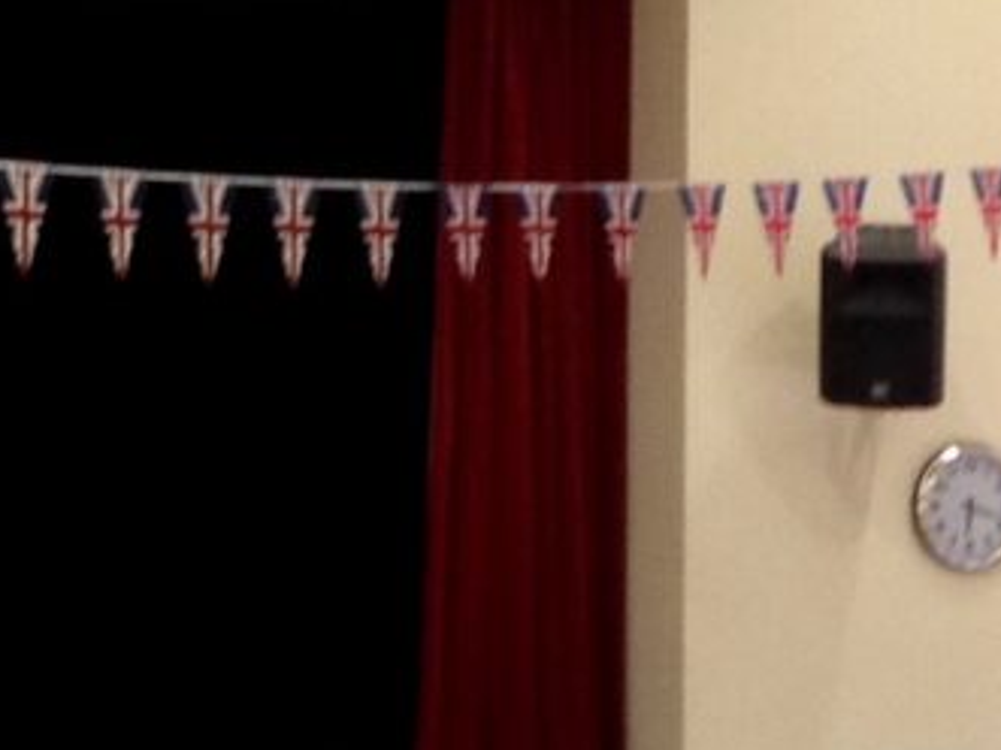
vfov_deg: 7.3
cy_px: 668
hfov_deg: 9.7
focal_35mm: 204
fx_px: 5897
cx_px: 590
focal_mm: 4.12
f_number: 2.4
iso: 80
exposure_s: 1/20
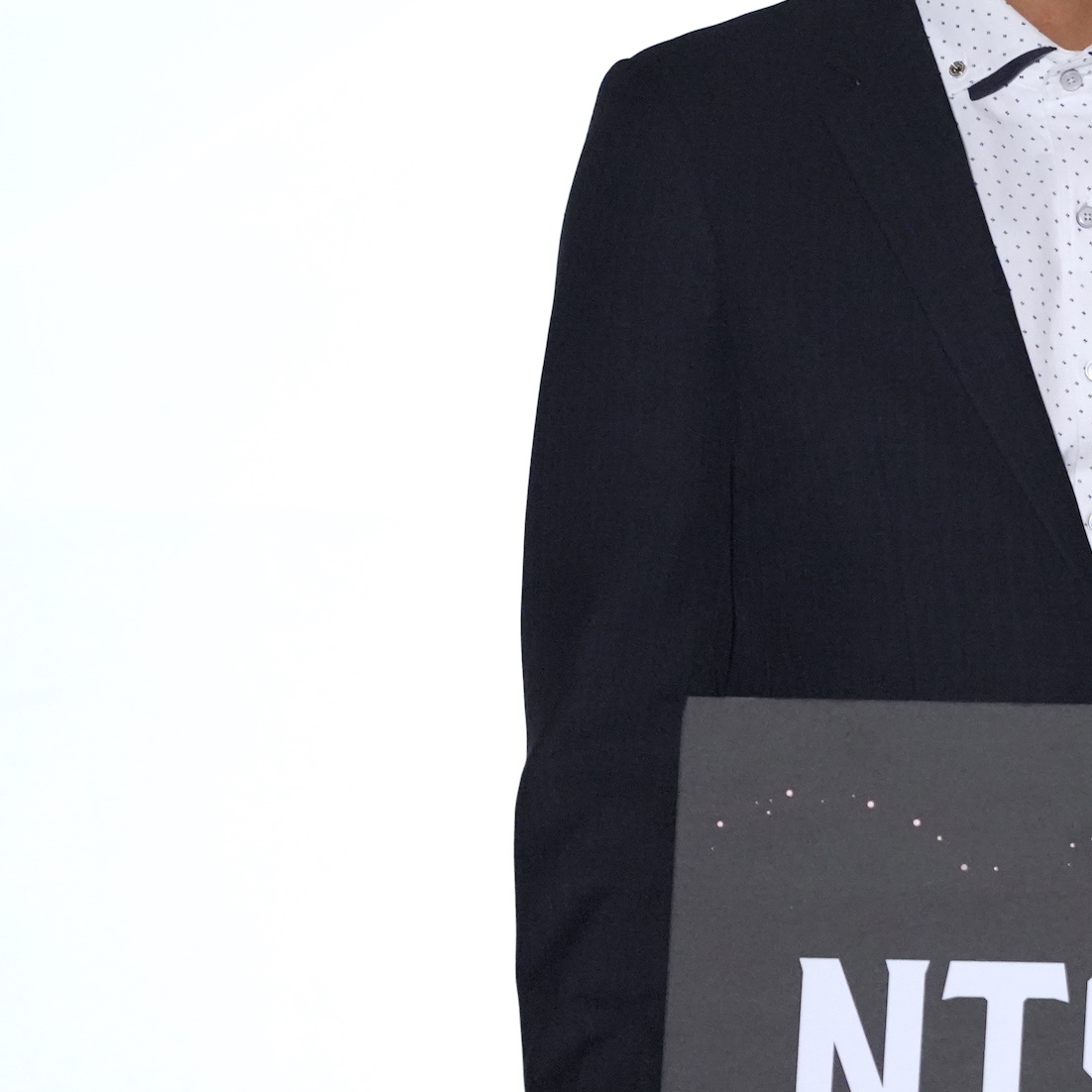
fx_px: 16882
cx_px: 1395
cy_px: 486
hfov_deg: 3.7
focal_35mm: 473
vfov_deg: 3.7
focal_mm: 175
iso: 5000
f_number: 2.8
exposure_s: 1/800
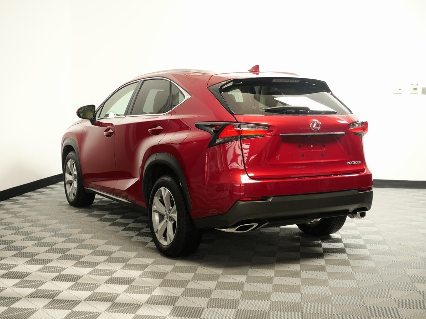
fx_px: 541
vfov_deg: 32.9
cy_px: 160
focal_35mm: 44
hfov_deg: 42.9
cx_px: 213
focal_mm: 22
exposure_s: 1/200
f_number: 5
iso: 400
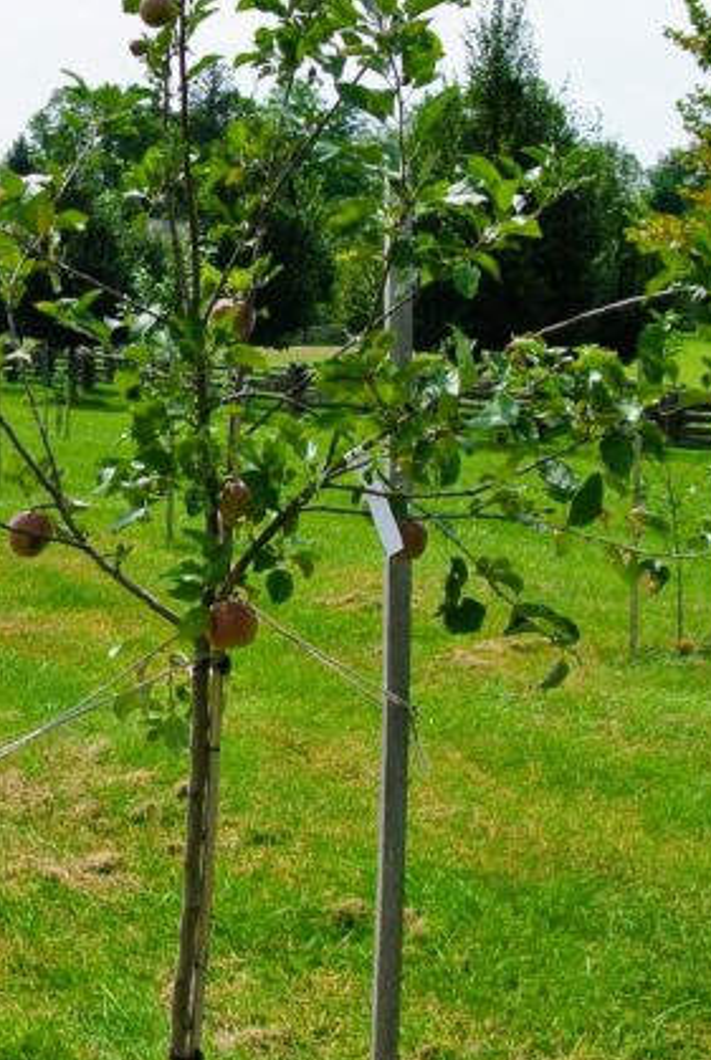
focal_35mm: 66
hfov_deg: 20.6
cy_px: 342
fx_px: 1947
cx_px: 238
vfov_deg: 30.2
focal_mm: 10
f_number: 5
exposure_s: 1/800
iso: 100
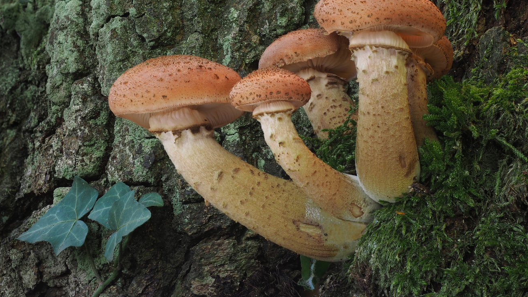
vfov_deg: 16.7
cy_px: 94
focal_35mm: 72
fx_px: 1008
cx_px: 250
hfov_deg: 29.3
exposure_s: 1/3
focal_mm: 30
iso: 320
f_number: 6.3
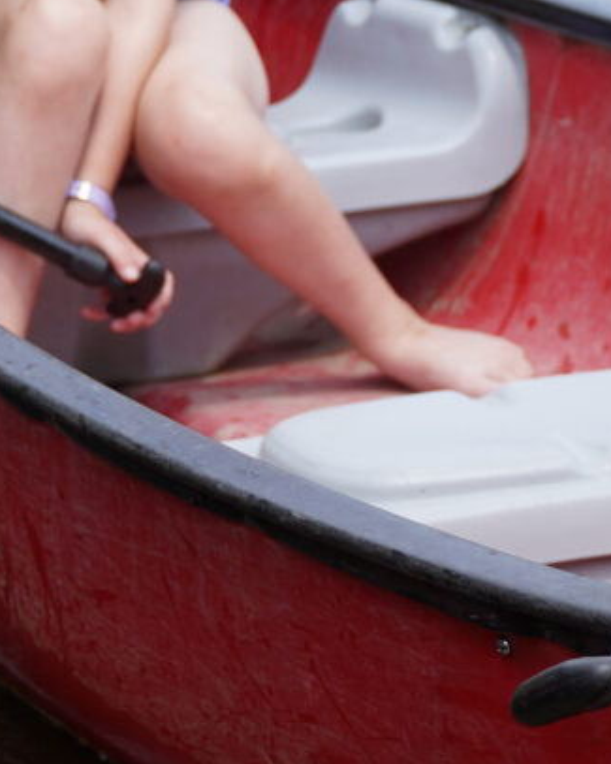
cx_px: 951
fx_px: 5559
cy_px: 381
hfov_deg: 6.2
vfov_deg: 7.9
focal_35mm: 246
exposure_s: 1/1600
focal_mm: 34.7
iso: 160
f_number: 2.8
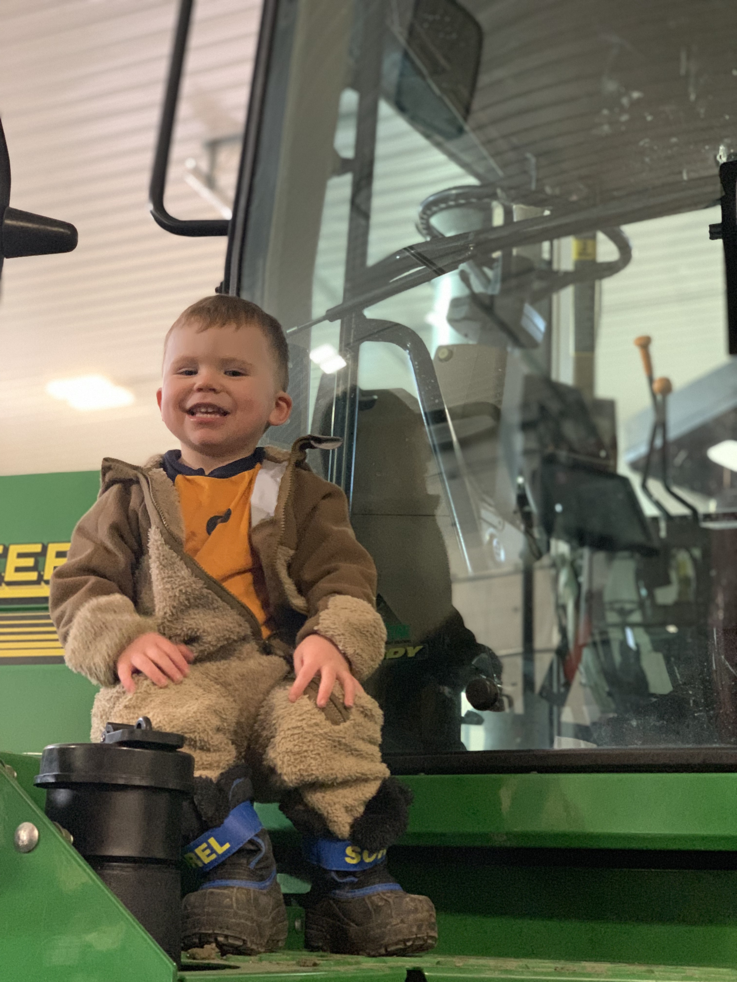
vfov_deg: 36.8
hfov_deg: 28.0
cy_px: 491
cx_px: 368
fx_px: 1476
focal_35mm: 52
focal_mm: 6
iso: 400
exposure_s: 1/48
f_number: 2.4
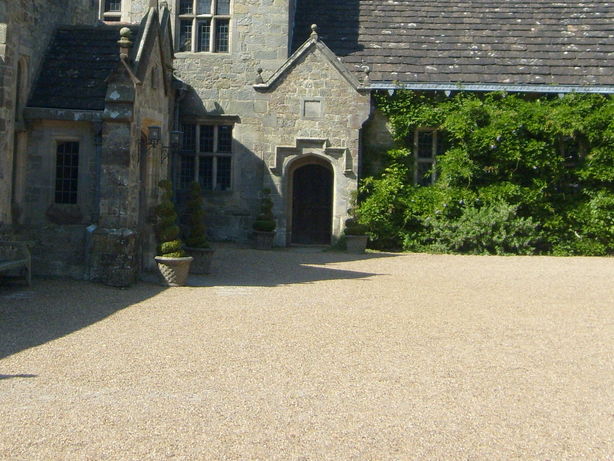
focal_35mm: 65
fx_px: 1153
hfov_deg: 29.6
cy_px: 45
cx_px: 212
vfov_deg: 22.1
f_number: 7.1
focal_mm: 5.8
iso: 80
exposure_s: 1/180
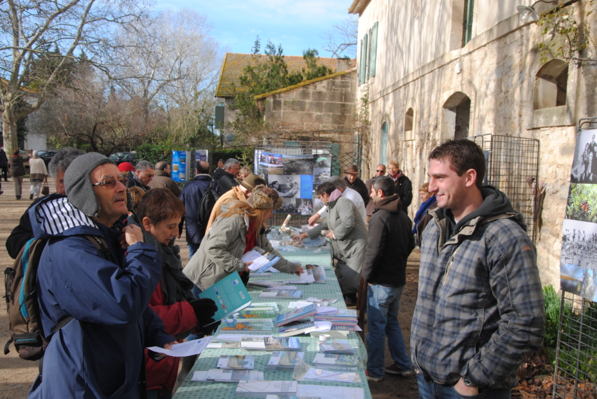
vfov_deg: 31.2
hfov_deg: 45.4
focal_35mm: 43
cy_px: 207
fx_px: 714
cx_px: 285
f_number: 6.3
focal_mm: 26
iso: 100
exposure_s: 1/160
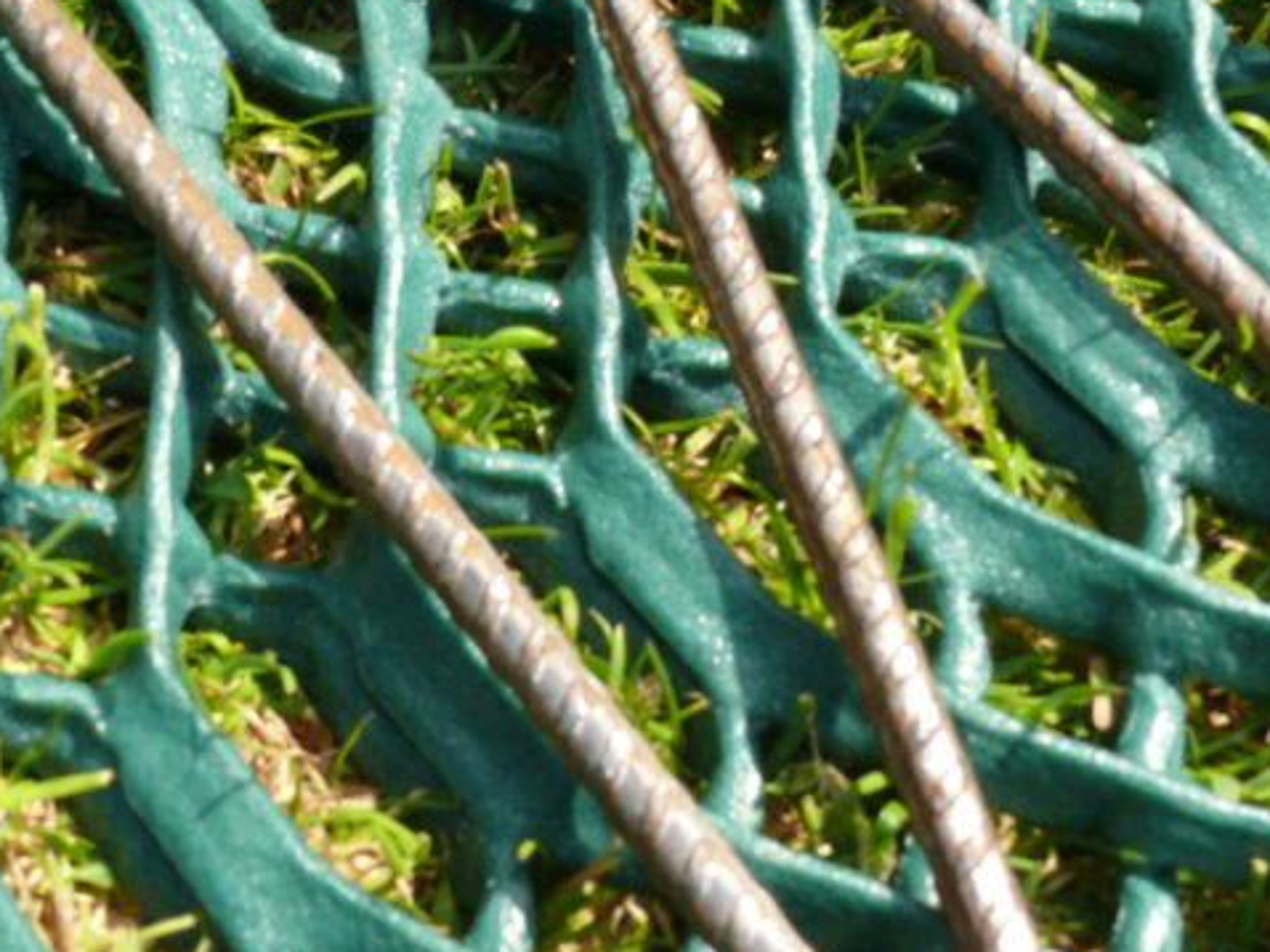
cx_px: 457
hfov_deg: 25.9
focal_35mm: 75
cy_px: 391
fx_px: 2750
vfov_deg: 19.6
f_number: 5
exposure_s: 1/250
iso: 100
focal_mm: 7.4
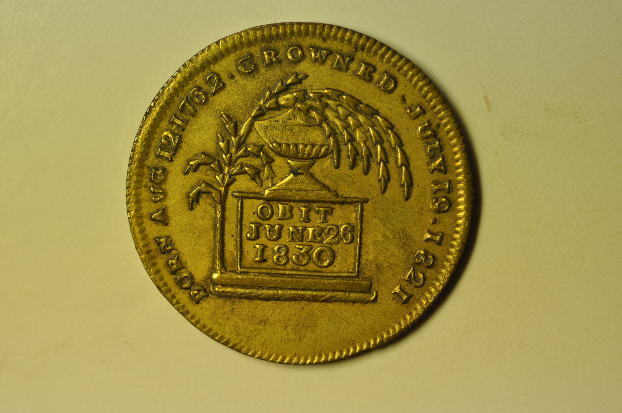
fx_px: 1553
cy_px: 206
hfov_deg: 22.6
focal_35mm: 90
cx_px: 311
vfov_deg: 15.2
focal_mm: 60
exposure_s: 1/250
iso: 400
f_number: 4
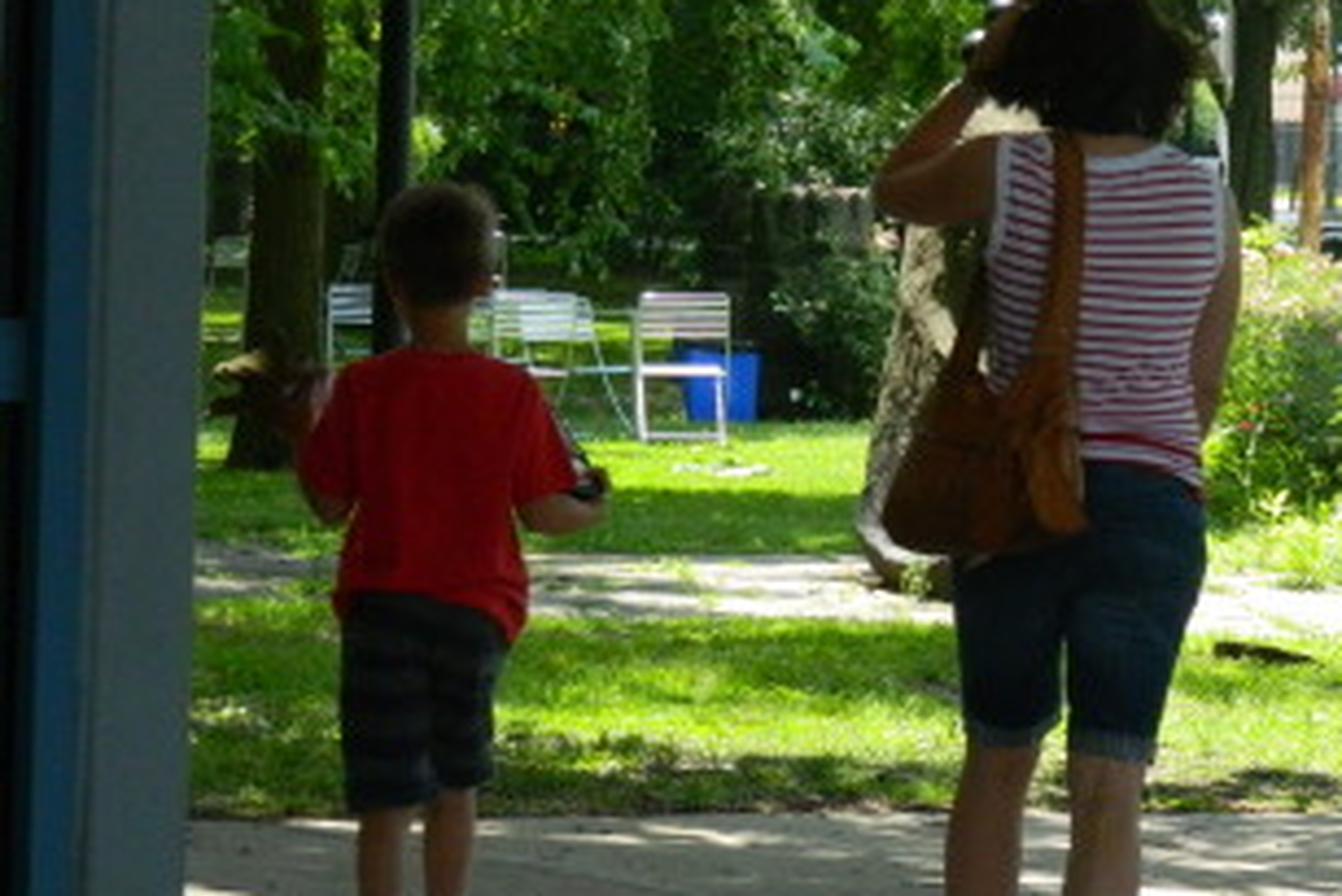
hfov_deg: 10.2
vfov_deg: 6.8
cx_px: 1244
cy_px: 328
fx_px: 7496
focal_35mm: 201
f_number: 4.5
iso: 360
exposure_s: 1/500
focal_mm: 18.6
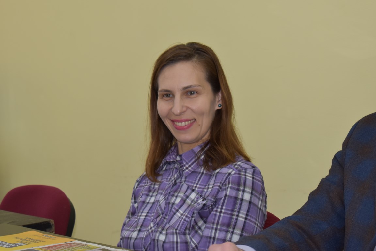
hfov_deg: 24.6
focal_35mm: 82
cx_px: 188
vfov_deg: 16.6
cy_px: 126
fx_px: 862
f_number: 5.6
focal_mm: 55
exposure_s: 1/125
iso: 560
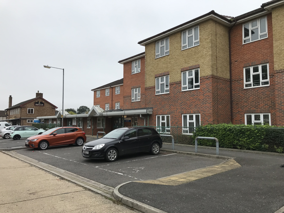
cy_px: 106
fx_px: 230
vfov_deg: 49.7
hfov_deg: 63.4
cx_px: 142
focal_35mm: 28
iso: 20
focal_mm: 3.99
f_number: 1.8
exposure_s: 1/656
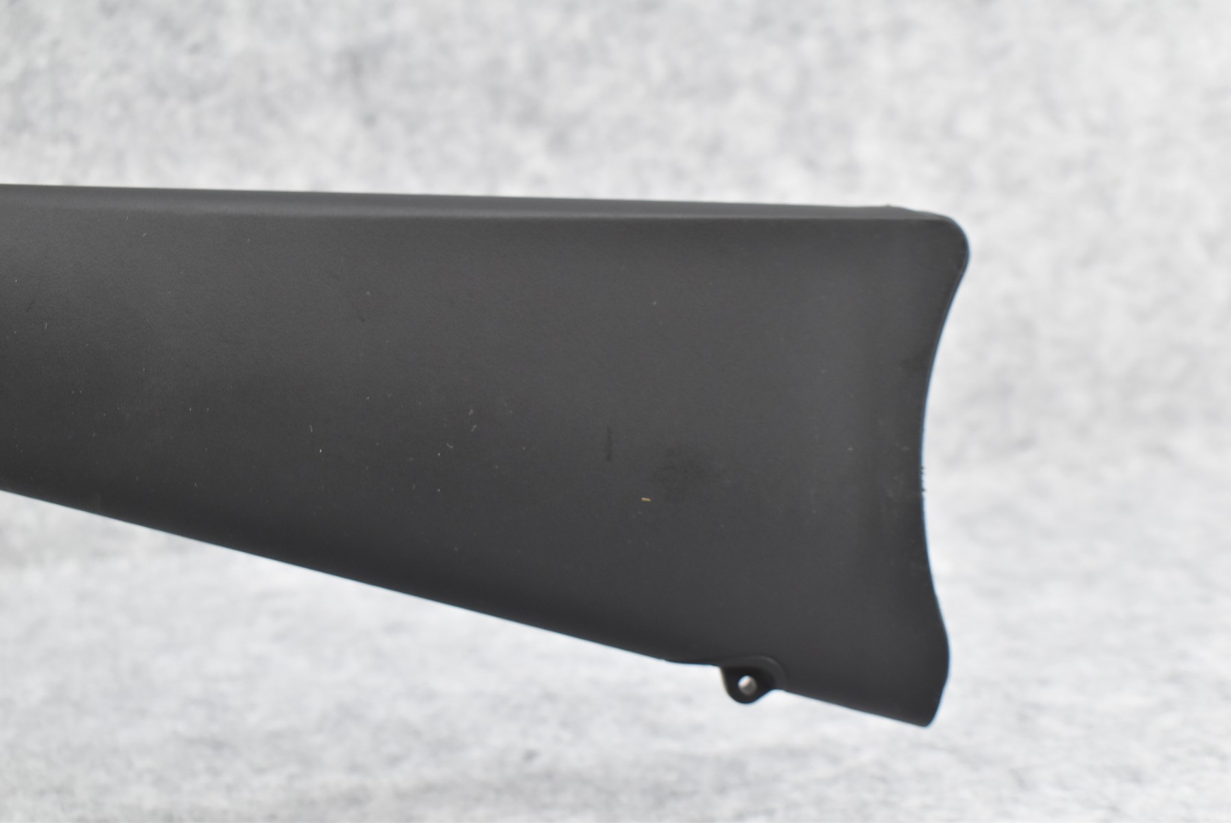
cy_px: 412
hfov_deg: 38.9
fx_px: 1745
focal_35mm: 51
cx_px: 616
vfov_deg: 26.5
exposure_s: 1/80
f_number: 7.1
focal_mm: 34
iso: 640
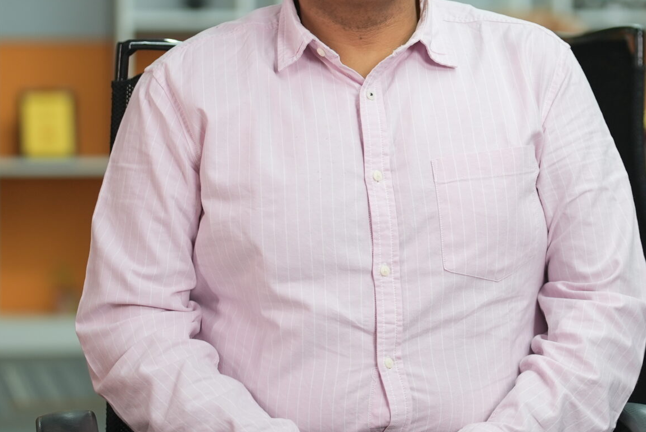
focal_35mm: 148
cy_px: 99
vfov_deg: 9.3
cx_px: 439
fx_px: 2657
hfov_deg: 13.8
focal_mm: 83
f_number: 2.8
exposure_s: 1/125
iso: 400
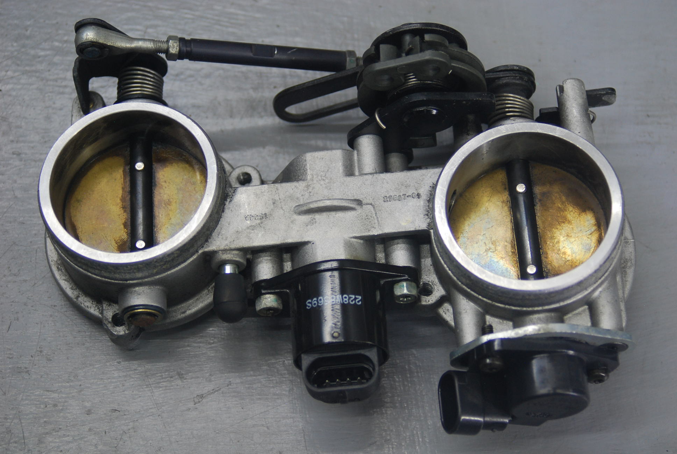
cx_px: 338
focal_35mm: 84
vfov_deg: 16.3
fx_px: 1582
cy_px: 227
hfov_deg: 24.2
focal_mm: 56
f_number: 4.8
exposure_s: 1/40
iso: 400
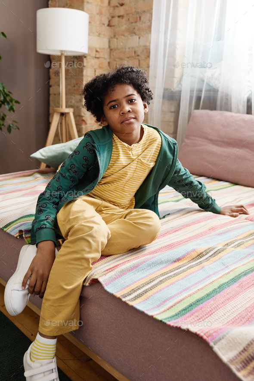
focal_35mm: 35
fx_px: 370
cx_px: 127
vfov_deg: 54.4
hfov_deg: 37.9
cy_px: 190
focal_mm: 35
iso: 800
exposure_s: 1/160
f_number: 4
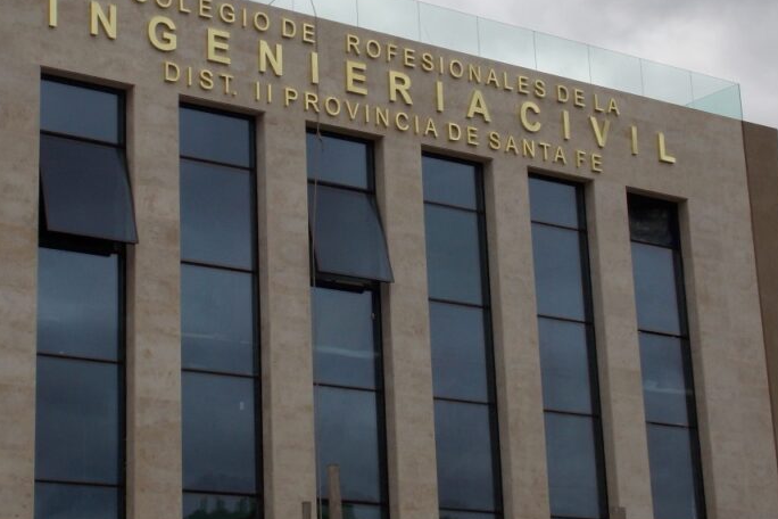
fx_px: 1750
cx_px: 267
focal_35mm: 81
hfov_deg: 24.9
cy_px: 222
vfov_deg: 16.8
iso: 80
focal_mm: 9.3
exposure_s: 1/1250
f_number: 3.9
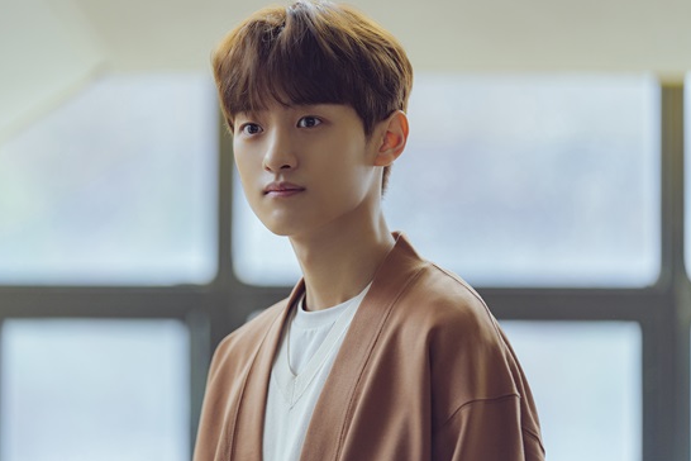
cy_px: 242
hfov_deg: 12.4
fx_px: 3186
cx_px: 348
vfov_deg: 8.3
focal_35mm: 166
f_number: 2.8
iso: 800
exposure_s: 1/160
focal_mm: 151
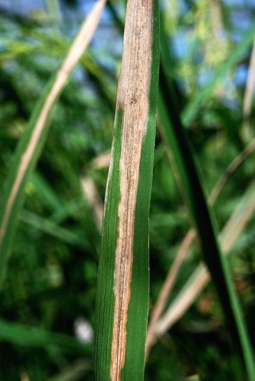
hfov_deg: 8.7
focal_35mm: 158
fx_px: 1670
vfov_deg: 13.0
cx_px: 128
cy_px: 190
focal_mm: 105
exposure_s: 1/80
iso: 200
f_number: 20
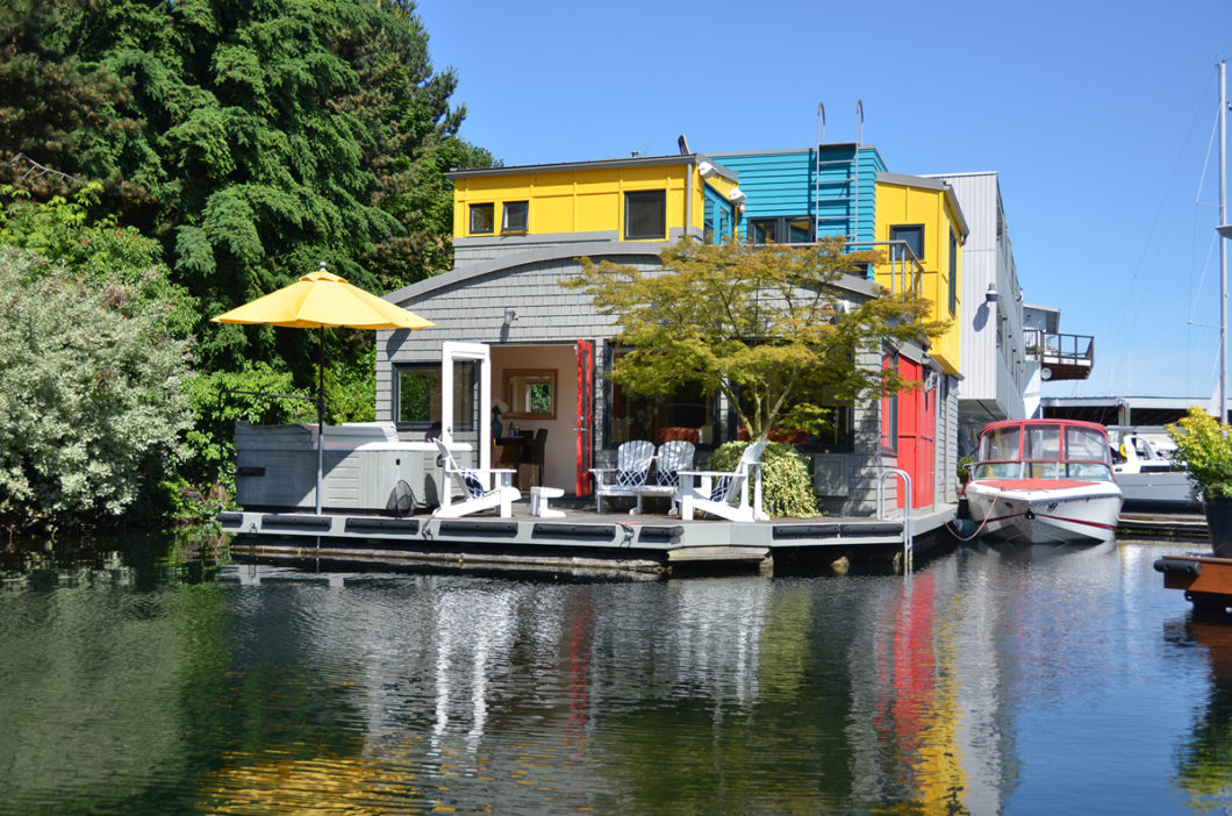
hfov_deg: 53.2
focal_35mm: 36
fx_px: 1229
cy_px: 408
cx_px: 616
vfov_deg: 36.7
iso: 100
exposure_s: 1/640
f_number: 4.5
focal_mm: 24
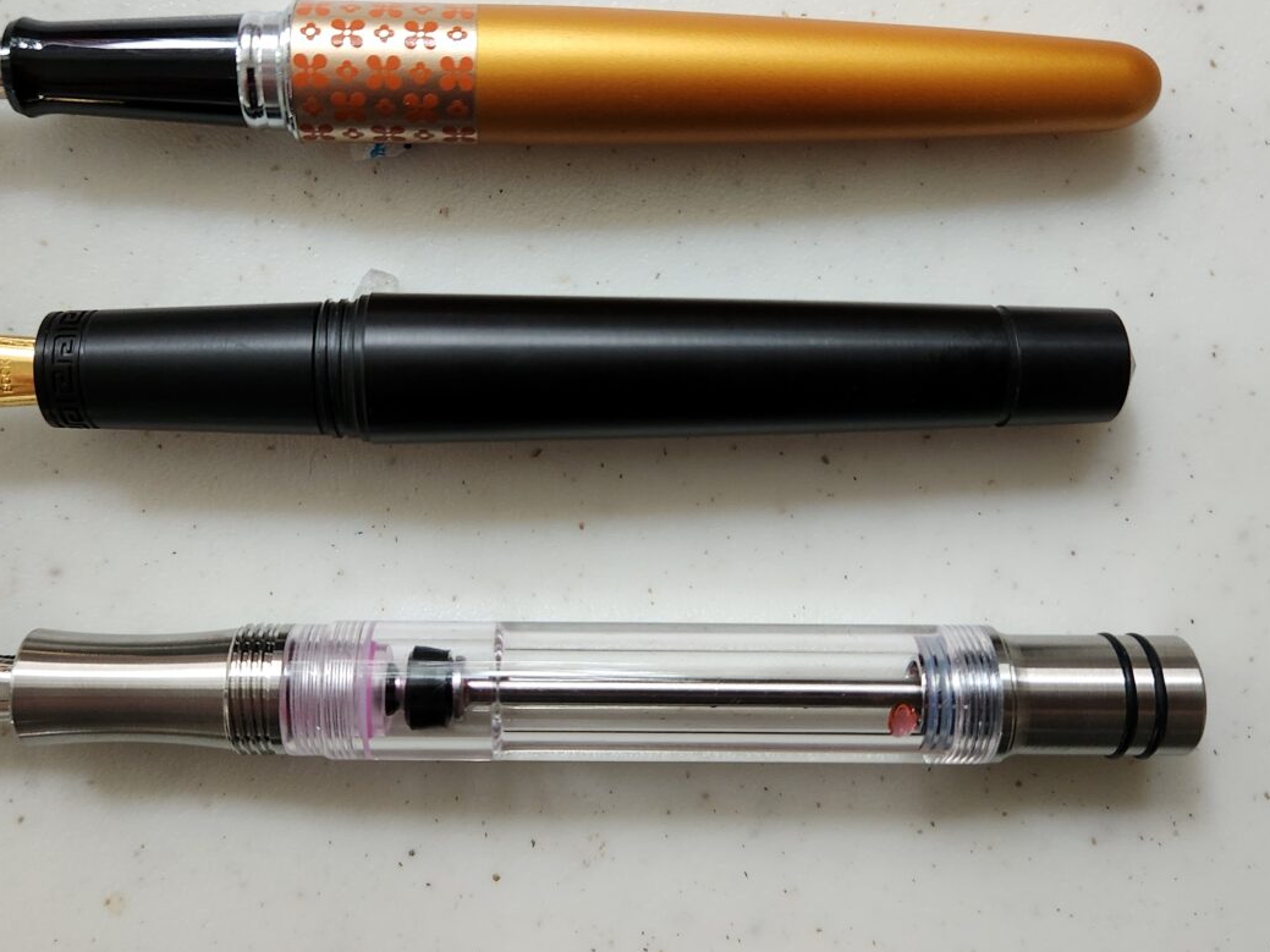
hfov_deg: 53.9
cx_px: 570
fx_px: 1247
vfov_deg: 41.7
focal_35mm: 34
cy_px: 402
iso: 500
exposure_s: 1/120
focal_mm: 5.4
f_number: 1.8
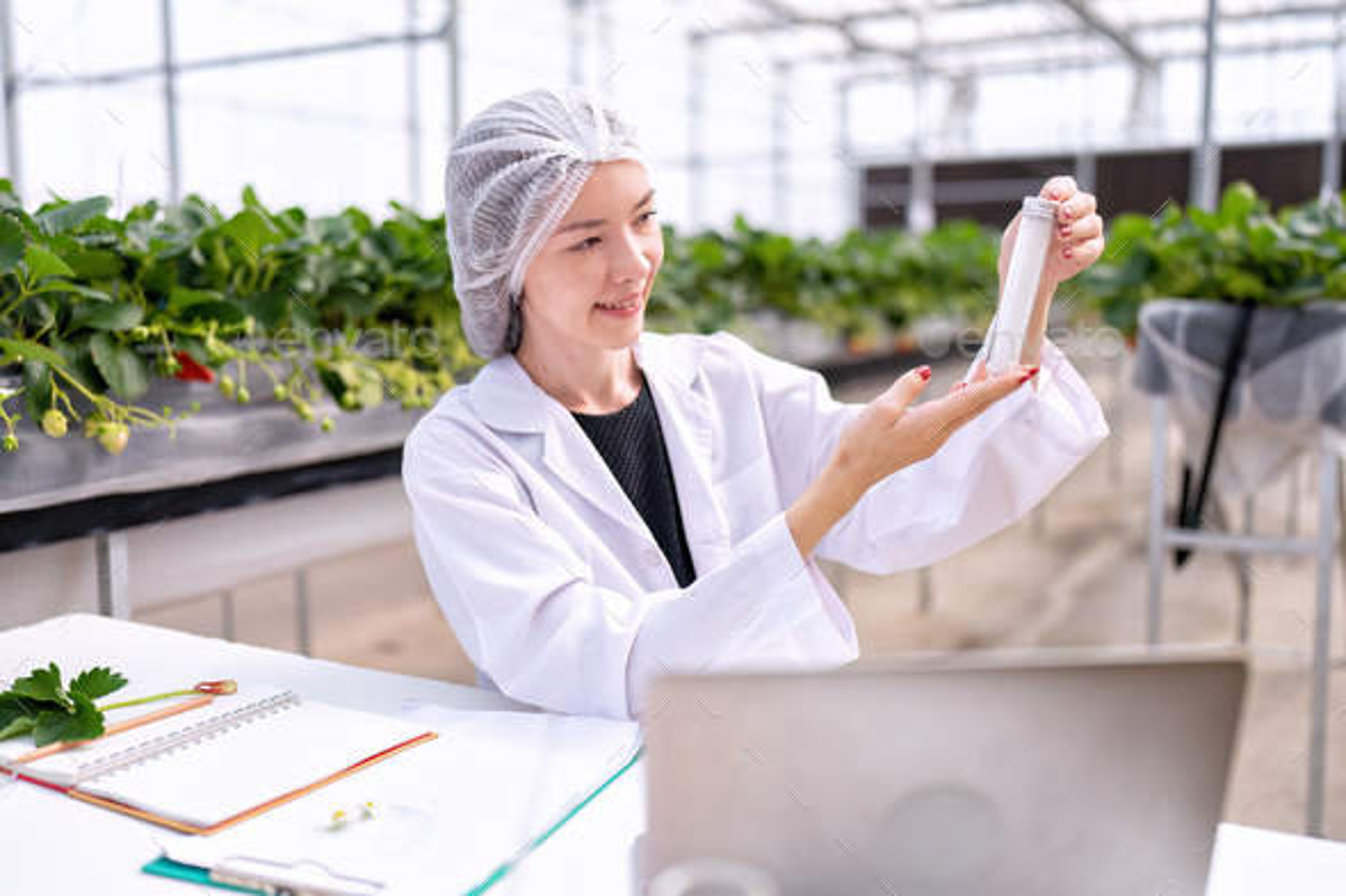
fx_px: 1308
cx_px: 673
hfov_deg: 54.4
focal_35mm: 35
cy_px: 448
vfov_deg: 37.8
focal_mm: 35
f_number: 1.4
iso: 320
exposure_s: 1/8000
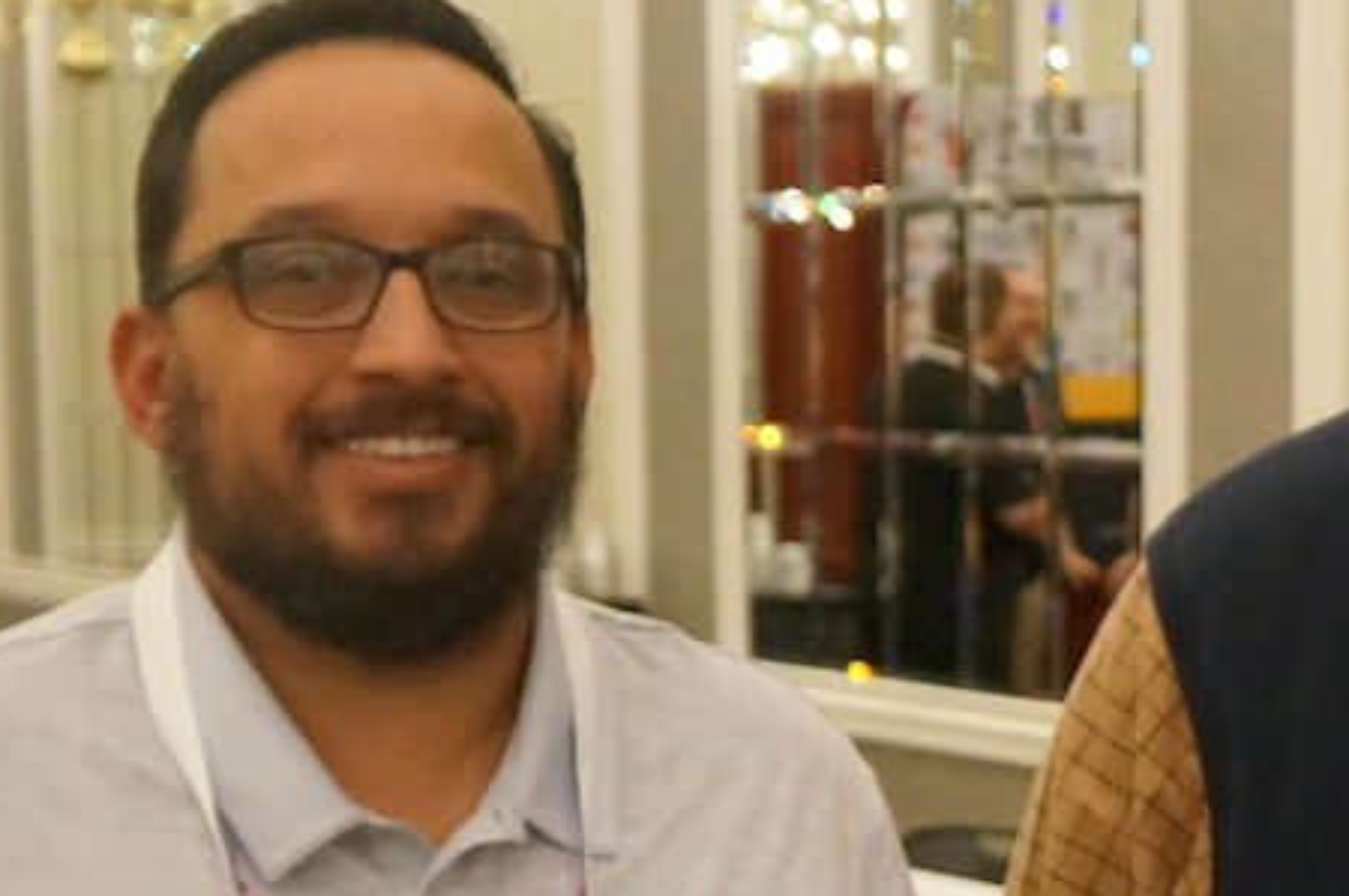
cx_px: 1634
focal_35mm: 100
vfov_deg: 13.4
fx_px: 3743
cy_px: 984
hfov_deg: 19.2
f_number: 3.5
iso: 3200
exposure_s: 1/100
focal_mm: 20
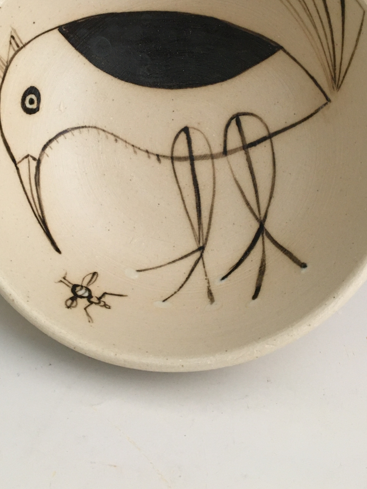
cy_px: 138
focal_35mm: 45
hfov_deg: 32.2
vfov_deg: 41.2
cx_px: 174
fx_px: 636
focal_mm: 4.15
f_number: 2.2
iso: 100
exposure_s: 1/30
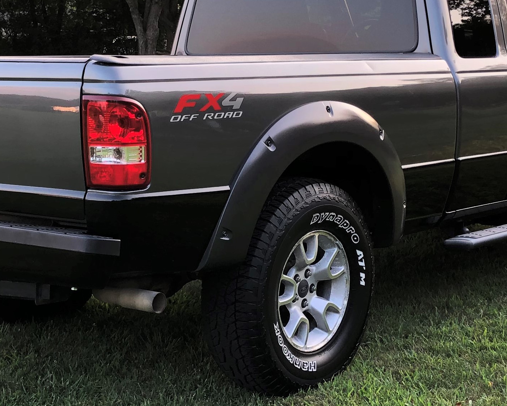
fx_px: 810
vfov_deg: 28.0
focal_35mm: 54
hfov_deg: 34.7
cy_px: 148
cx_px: 250
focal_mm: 3.99
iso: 64
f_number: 1.8
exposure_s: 1/120
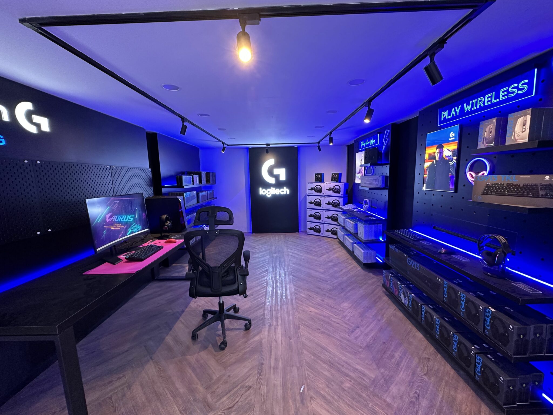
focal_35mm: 14
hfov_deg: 102.1
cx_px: 276
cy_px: 208
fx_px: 224
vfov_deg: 85.7
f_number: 2.2
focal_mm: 2.22
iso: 250
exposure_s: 1/50
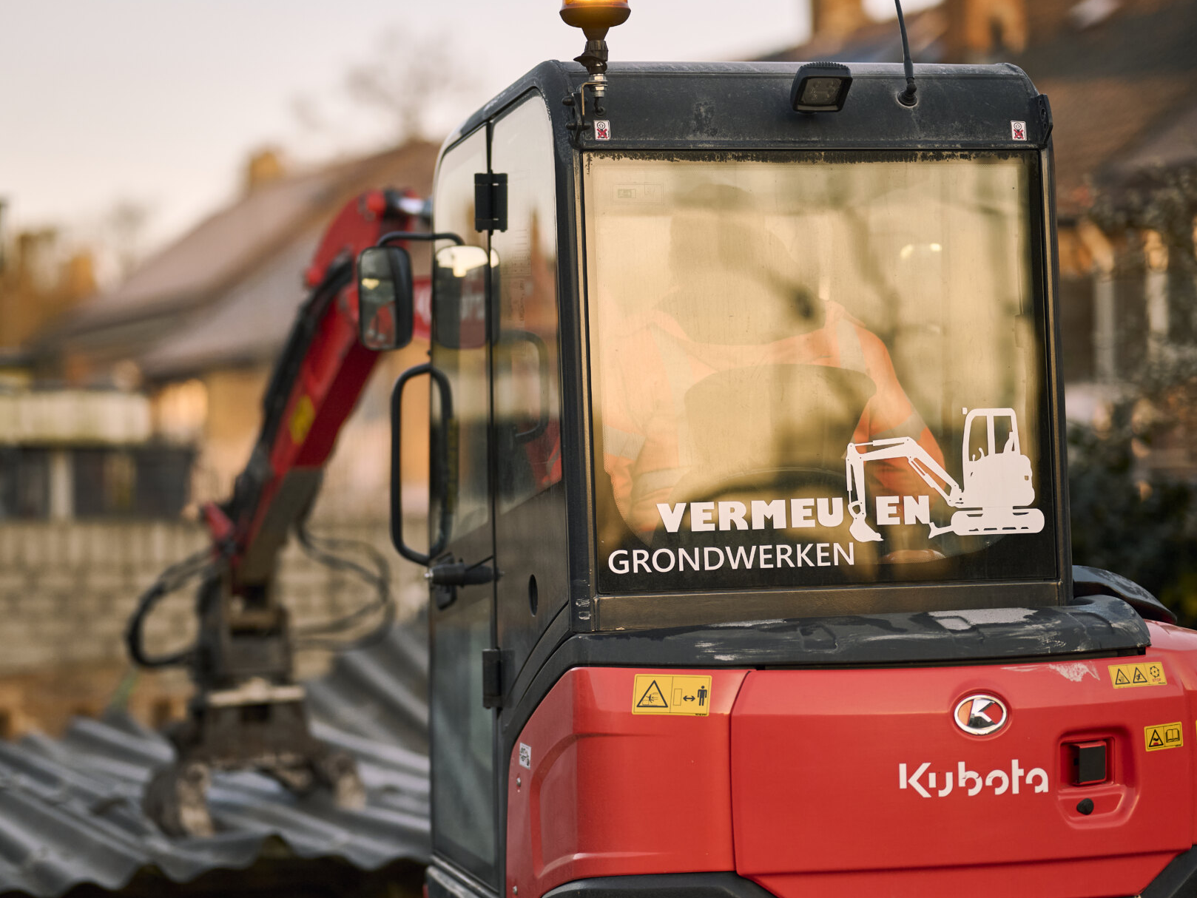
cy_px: 466
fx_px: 3493
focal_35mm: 101
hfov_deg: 19.4
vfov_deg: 14.7
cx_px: 562
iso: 250
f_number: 1.2
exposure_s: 1/4000
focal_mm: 85
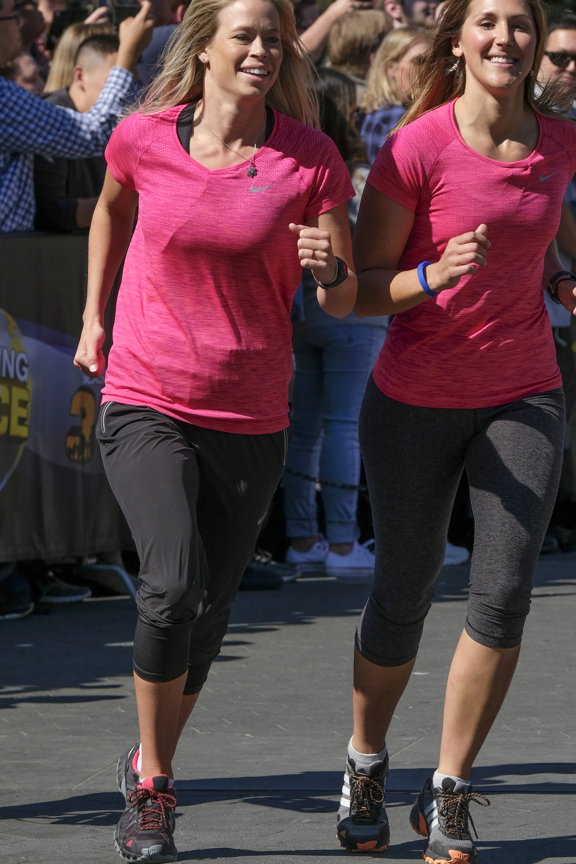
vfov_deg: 7.6
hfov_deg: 5.1
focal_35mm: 270
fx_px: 6478
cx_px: 349
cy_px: 416
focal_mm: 140
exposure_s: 1/800
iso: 320
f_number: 7.1
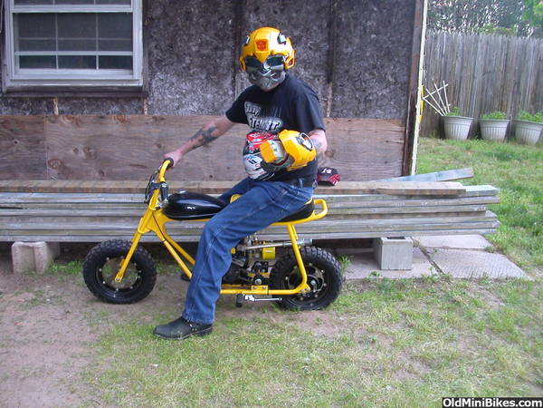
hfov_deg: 50.1
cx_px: 272
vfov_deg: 38.7
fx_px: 580
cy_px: 204
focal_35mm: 37
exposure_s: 1/30
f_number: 2.7
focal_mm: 5.6
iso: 100
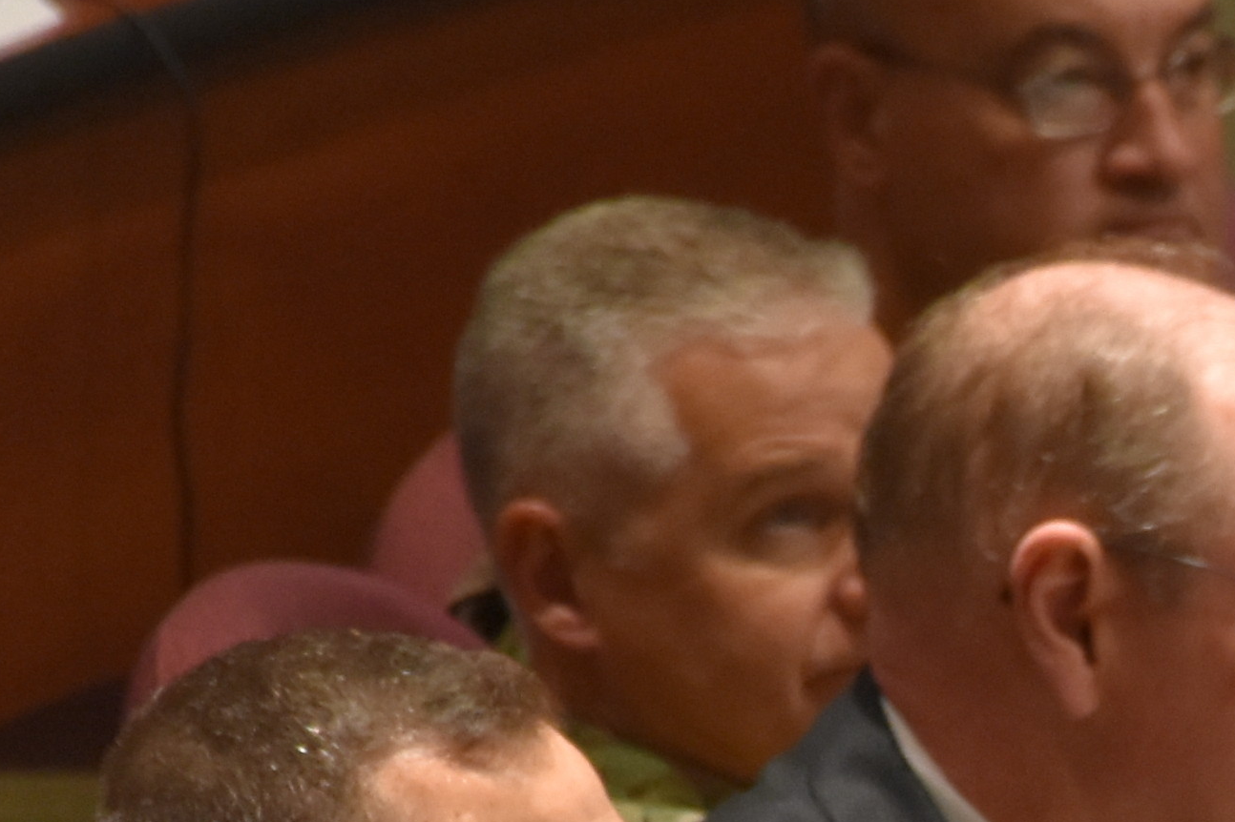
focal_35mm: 974
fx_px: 33403
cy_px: 1415
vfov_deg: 1.4
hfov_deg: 2.1
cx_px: 1944
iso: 1600
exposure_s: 1/13
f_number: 5.6
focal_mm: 140
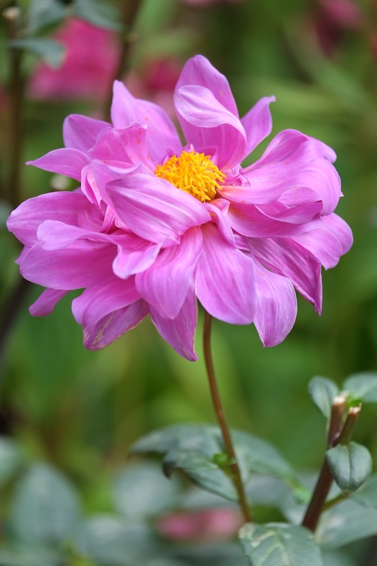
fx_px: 4271
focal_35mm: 272
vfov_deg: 7.6
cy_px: 283
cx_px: 188
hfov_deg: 5.1
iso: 250
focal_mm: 181.1
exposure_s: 1/85
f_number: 4.7
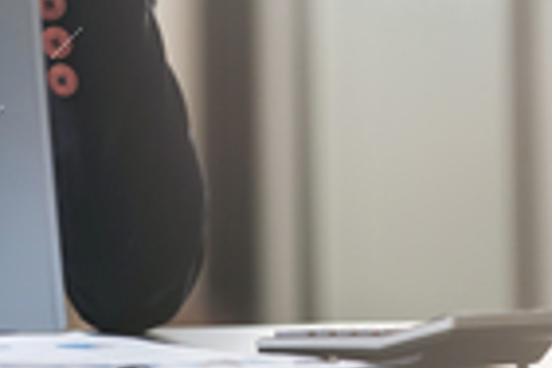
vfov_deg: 3.9
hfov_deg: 5.8
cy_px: -164
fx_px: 5443
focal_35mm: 355
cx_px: -149
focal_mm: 85
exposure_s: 1/200
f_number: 1.8
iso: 160
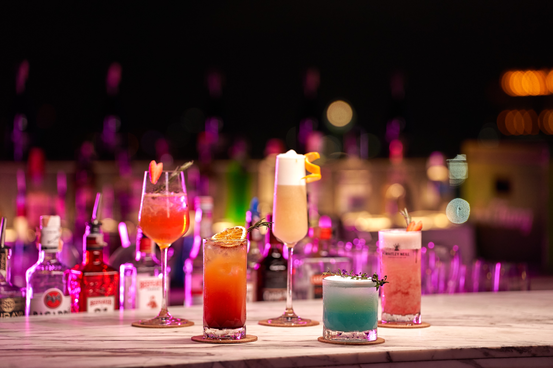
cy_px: 184
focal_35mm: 110
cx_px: 276
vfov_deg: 12.5
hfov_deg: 18.6
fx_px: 1690
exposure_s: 1/160
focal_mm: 110
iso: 800
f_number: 2.8
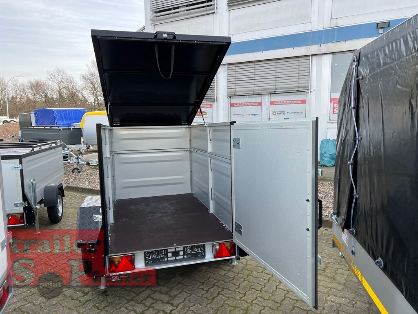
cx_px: 209
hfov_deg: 67.3
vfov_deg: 53.1
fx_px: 314
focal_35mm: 26
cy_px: 157
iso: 50
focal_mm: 5.7
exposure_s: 1/791
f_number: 1.5
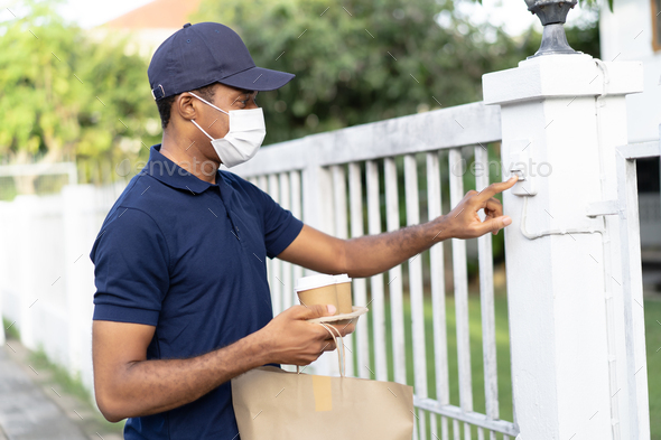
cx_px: 330
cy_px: 220
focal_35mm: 55
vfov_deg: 24.6
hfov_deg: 36.3
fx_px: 1010
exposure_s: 1/320
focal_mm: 55
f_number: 2
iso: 125
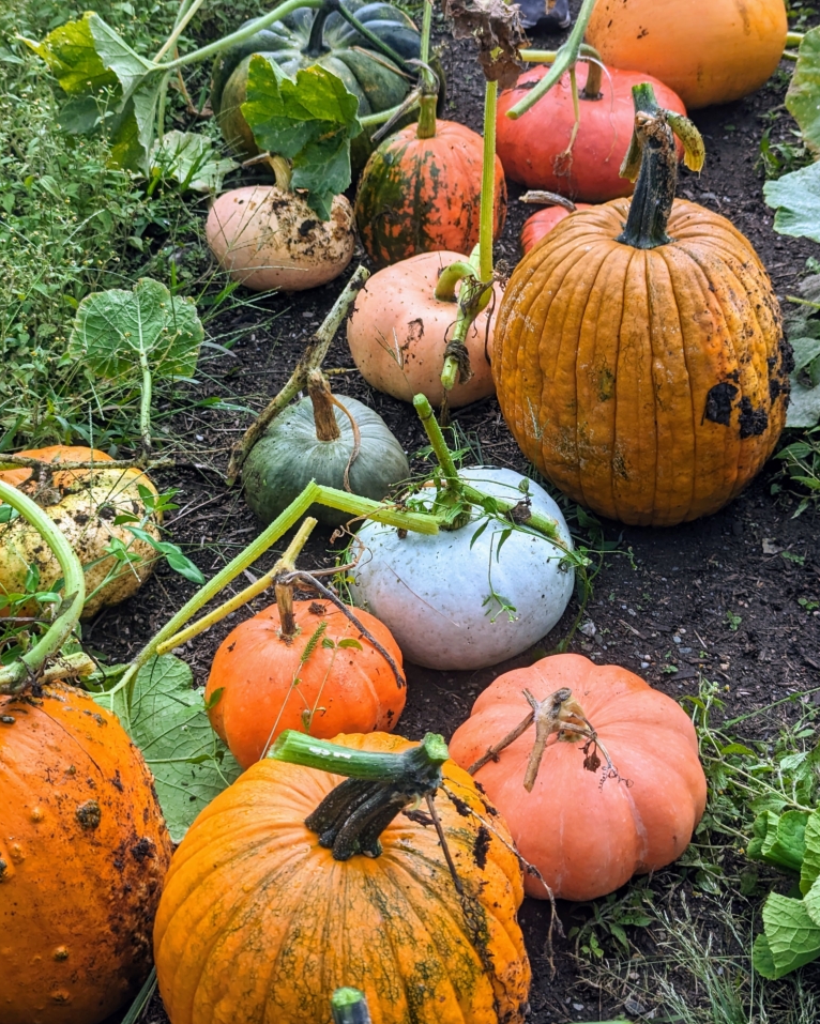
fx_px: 1516
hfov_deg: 30.3
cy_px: 492
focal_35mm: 50
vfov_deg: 37.3
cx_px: 410
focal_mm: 6.81
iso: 48
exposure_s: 1/1225
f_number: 1.85
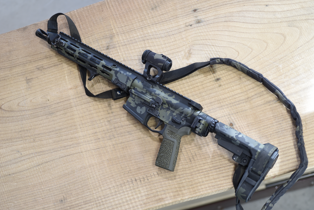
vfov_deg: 22.3
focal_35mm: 61
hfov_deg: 32.9
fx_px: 532
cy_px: 106
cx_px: 158
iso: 640
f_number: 3.2
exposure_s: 1/100
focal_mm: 60
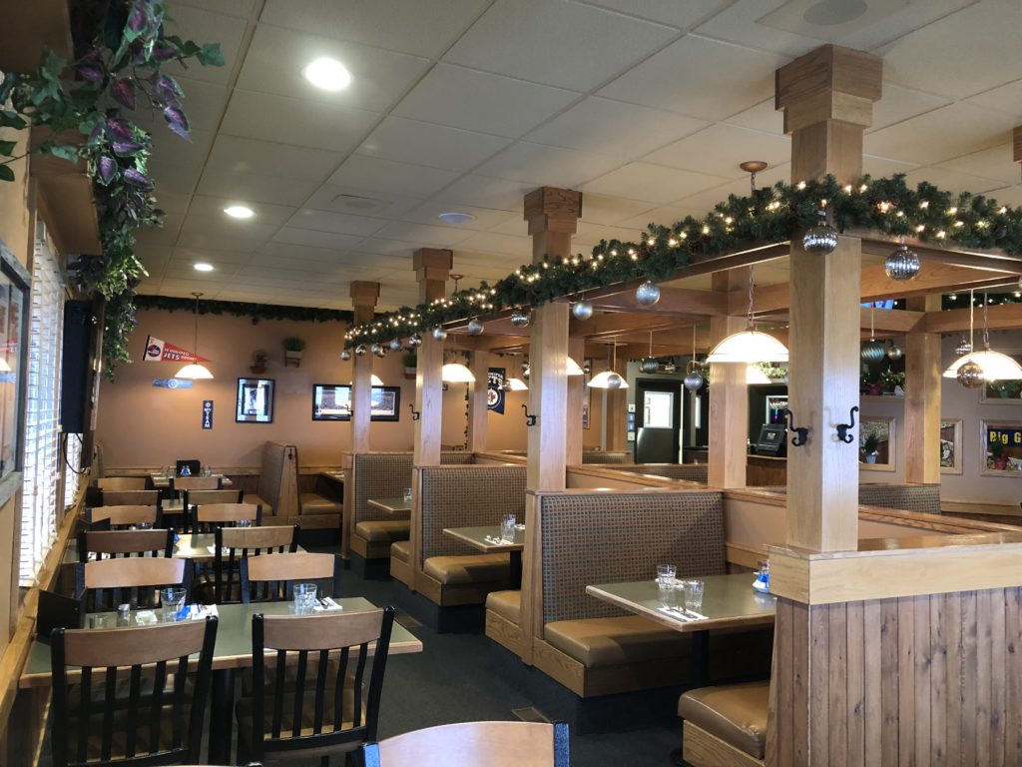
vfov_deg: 49.7
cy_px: 384
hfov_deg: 63.4
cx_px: 511
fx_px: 827
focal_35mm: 28
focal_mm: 3.99
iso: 100
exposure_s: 1/12
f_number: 1.8
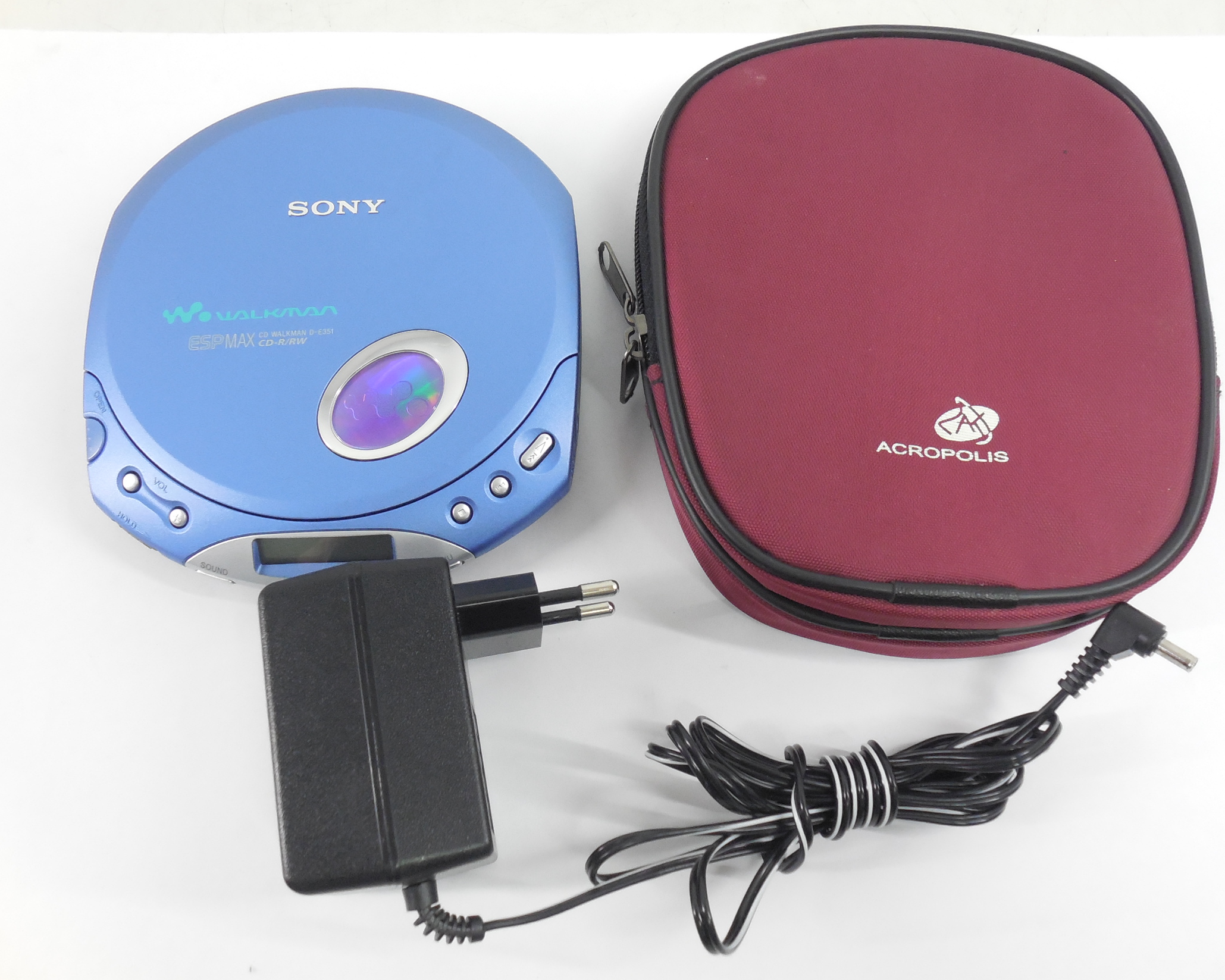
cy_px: 490
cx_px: 650
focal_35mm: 28
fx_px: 1015
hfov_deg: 62.2
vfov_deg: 51.5
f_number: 3.5
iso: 400
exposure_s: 1/30
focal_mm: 4.6
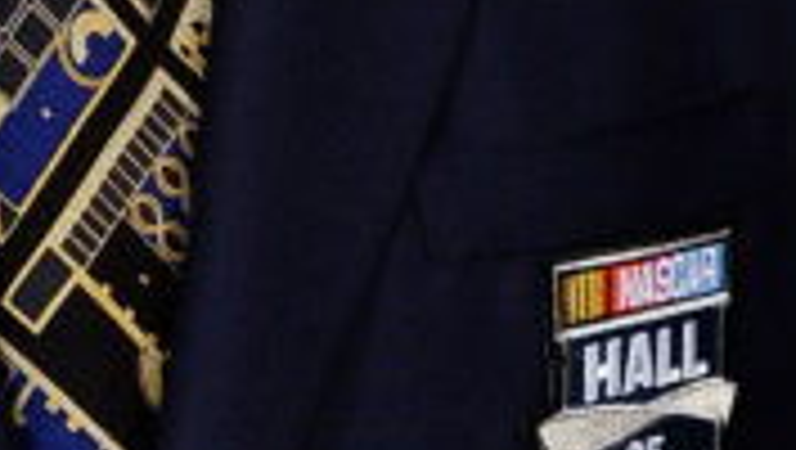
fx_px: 10100
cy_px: 302
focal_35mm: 478
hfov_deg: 4.5
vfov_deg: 2.6
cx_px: 67
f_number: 14
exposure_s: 1/250
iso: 200
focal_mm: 70
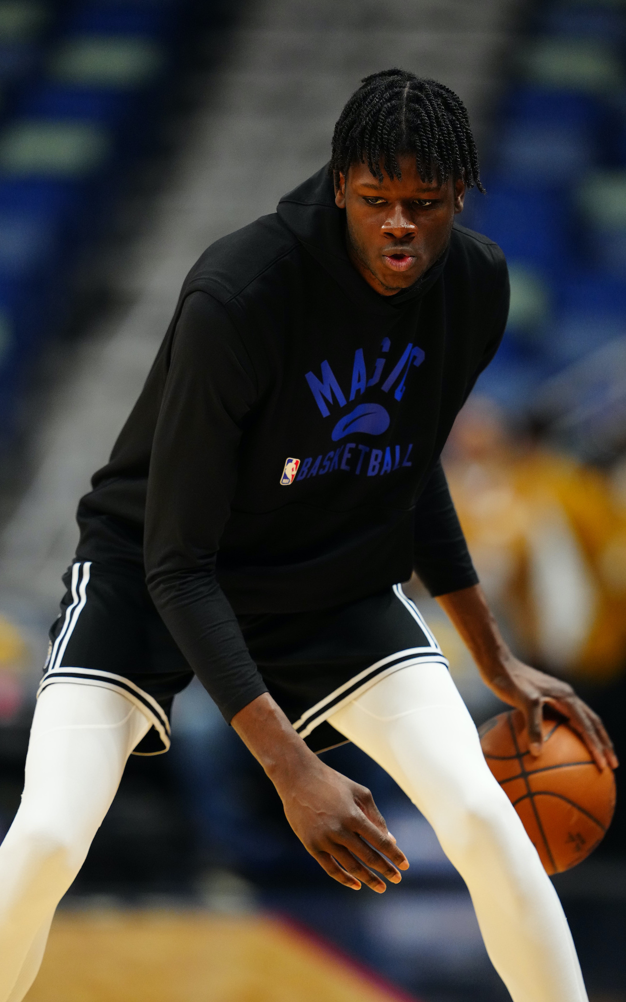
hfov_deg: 3.2
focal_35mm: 409
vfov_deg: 5.1
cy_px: 500
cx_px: 329
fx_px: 11165
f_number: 3.2
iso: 4000
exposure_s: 1/1000
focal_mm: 400
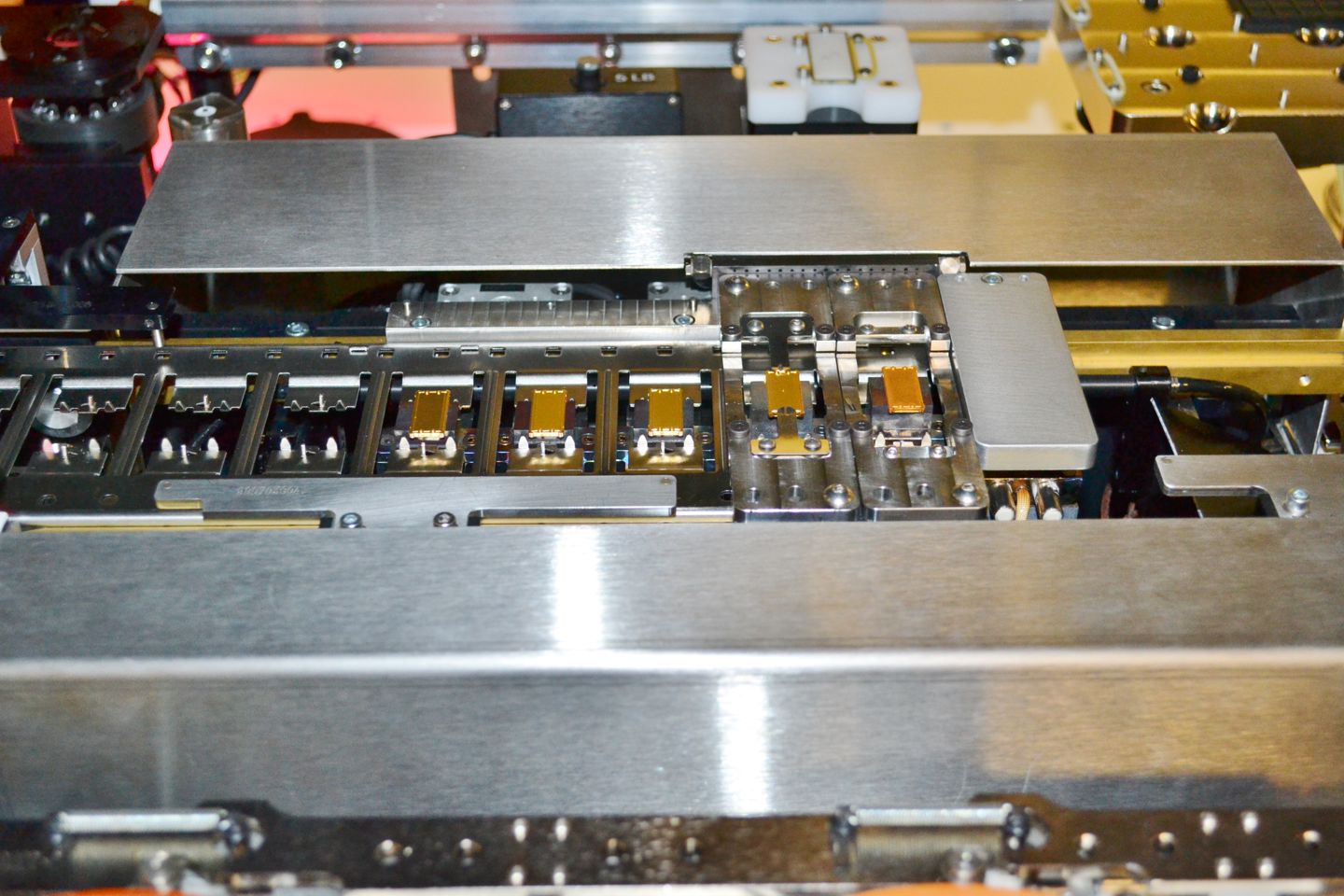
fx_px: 1904
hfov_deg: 38.9
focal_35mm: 51
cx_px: 672
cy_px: 448
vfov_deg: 26.5
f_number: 5
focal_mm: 34
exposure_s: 1/60
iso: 1000
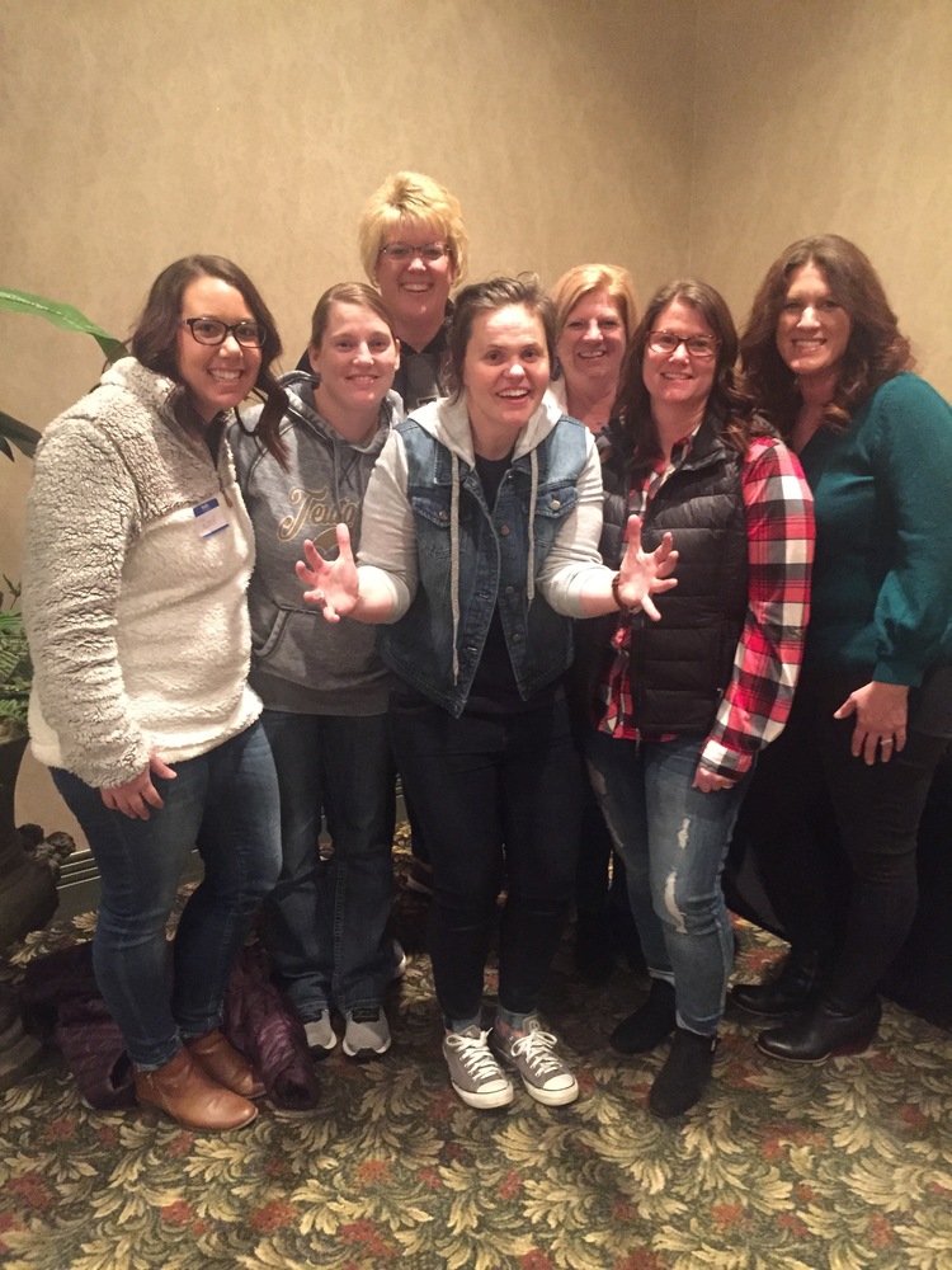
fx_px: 1063
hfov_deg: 48.2
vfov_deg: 61.7
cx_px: 476
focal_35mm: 29
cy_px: 635
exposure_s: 1/15
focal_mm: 4.15
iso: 400
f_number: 2.2
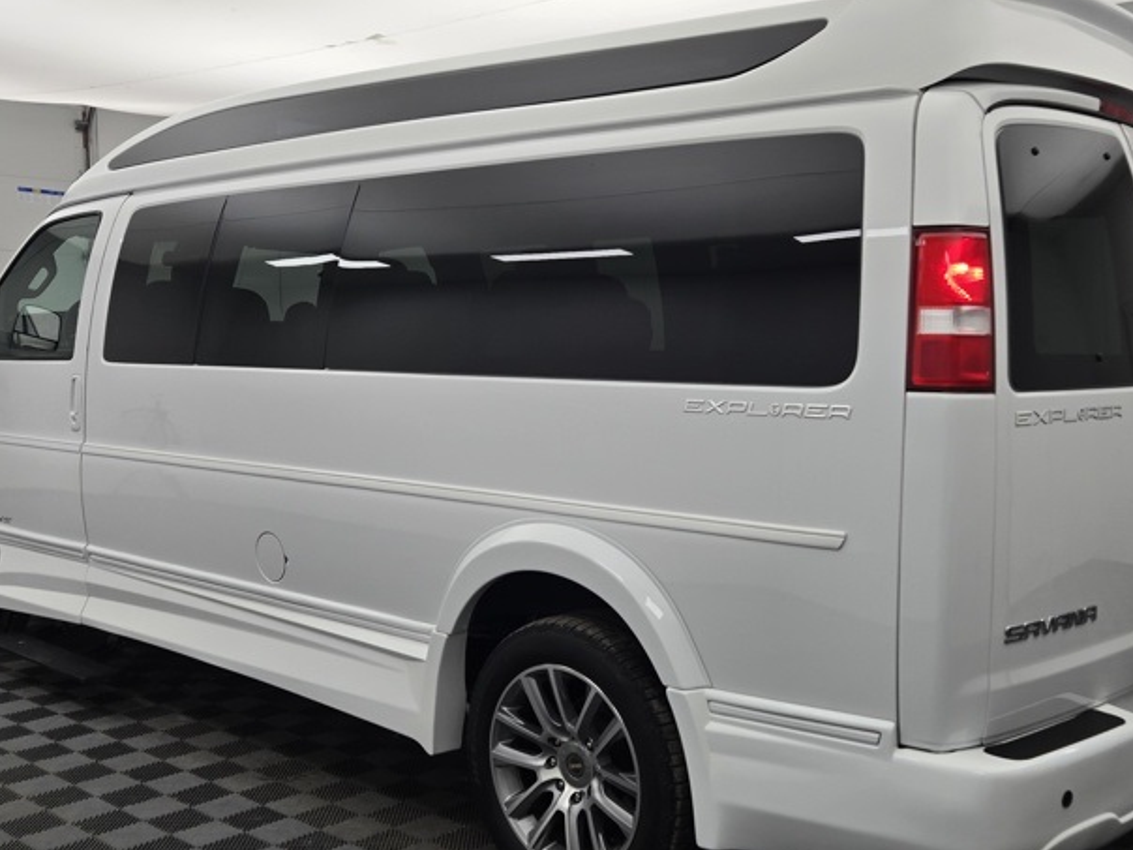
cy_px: 501
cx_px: 645
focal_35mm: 39
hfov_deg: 47.7
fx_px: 1276
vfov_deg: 36.7
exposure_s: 1/120
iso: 40
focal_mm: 5.4
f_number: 1.8
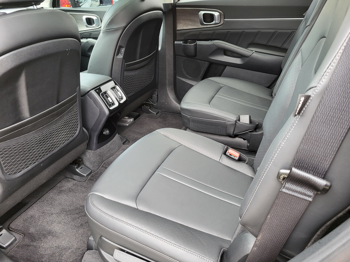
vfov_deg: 53.1
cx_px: 175
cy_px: 131
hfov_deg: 67.3
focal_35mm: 26
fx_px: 263
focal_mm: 5.4
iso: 200
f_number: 1.8
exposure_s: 1/120
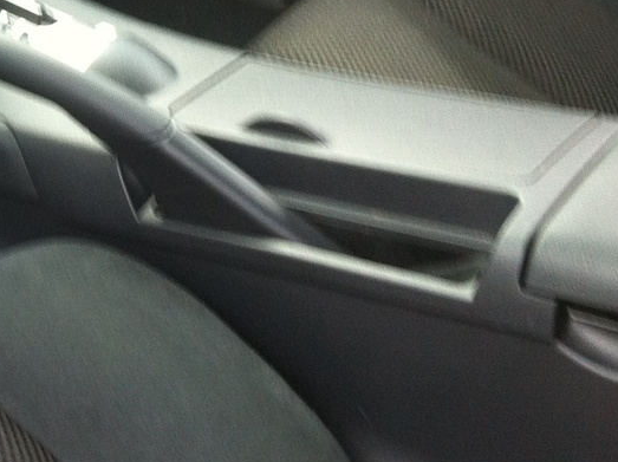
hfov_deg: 17.1
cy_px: -101
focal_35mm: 107
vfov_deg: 13.4
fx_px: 1908
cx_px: -230
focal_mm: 3.85
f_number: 2.8
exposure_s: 1/33
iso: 80
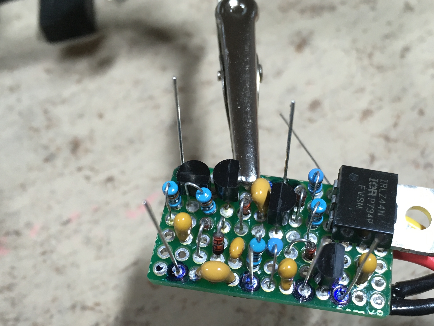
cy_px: 214
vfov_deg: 34.8
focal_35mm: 41
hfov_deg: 45.4
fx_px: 514
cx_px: 269
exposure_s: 1/33
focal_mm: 4.15
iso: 50
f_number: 2.2
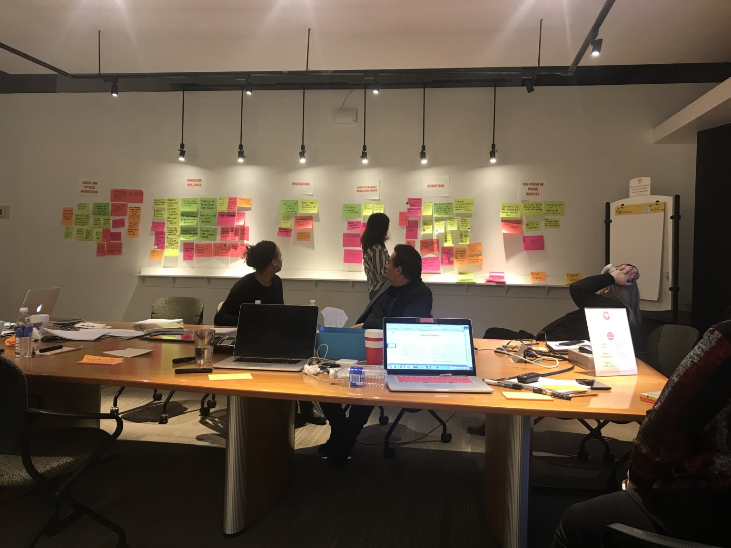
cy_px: 274
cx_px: 366
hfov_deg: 63.4
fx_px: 591
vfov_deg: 49.7
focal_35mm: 28
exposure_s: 1/20
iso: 40
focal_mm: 3.99
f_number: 1.8
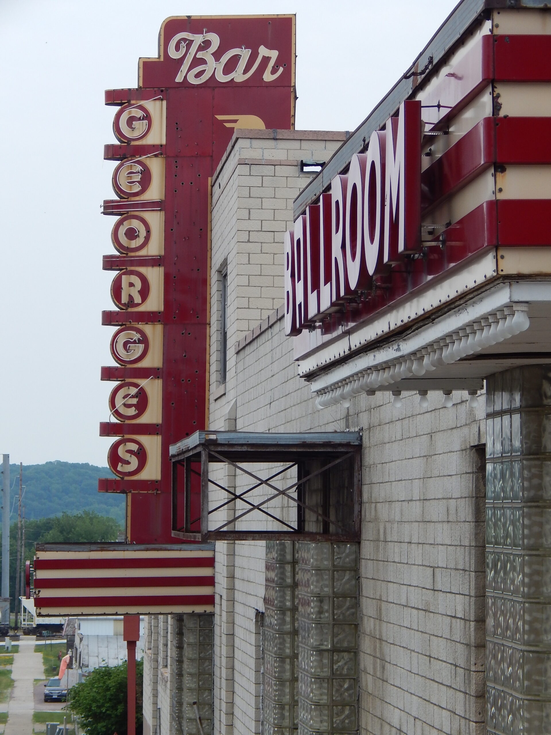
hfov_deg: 12.9
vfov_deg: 17.1
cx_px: 276
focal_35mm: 115
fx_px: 2441
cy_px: 368
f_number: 4.6
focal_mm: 20.5
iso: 125
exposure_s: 1/500
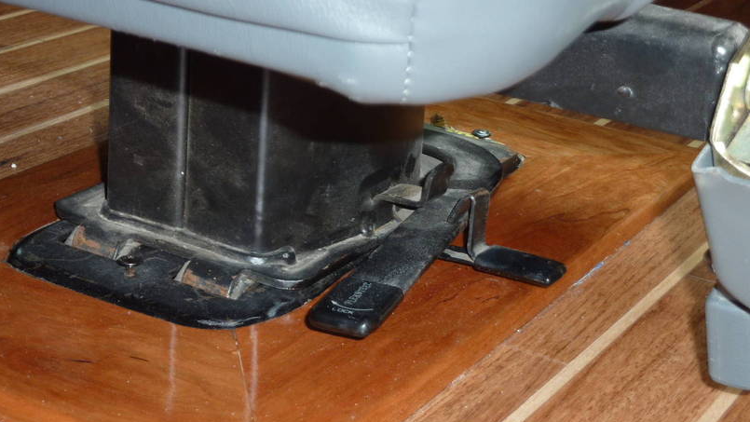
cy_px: 171
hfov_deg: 26.8
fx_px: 1571
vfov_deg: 15.3
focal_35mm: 79
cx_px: 375
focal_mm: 11.9
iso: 100
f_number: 4.1
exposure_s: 1/30
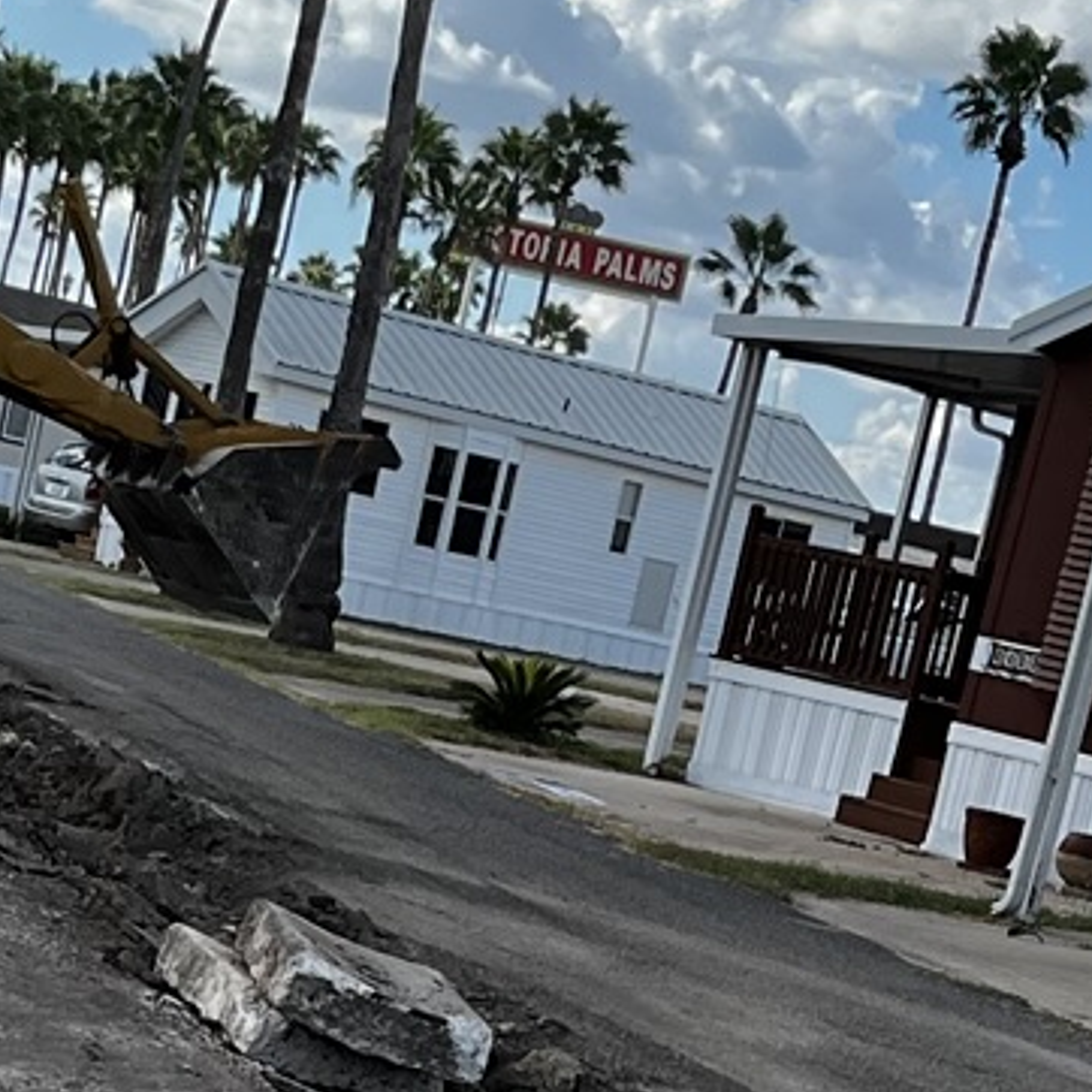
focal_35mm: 127
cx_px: 166
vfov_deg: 13.3
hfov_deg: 13.6
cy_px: 1382
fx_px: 4533
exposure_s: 1/2137
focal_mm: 5.1
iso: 50
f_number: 1.6
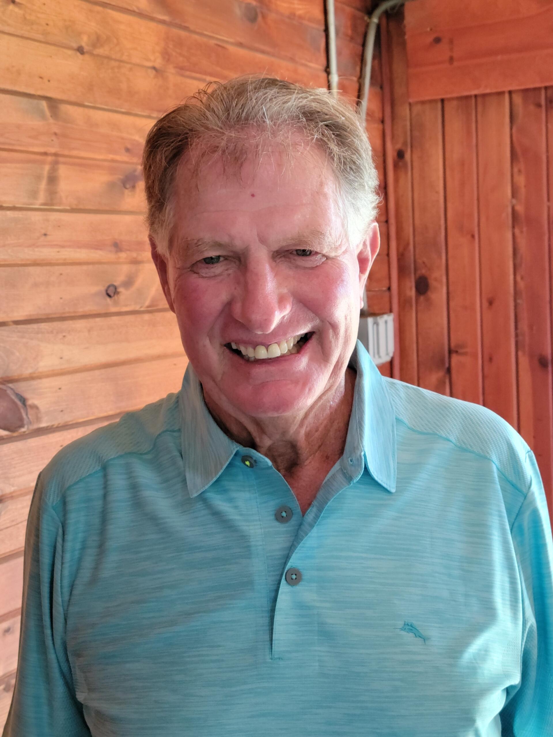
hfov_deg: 49.7
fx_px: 596
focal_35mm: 28
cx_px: 276
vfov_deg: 63.4
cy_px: 368
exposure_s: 1/39
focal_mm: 5.9
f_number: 2
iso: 200
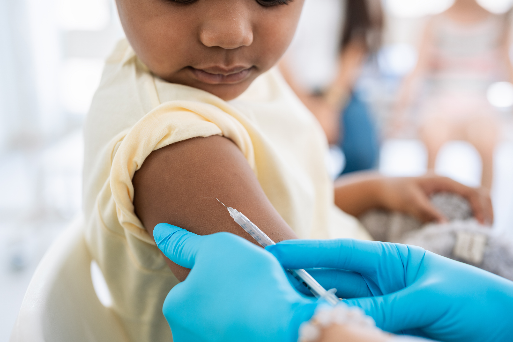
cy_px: 171
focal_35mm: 50
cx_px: 256
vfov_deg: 27.0
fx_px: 712
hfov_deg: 39.6
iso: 320
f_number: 2.8
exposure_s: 1/160
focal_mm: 50
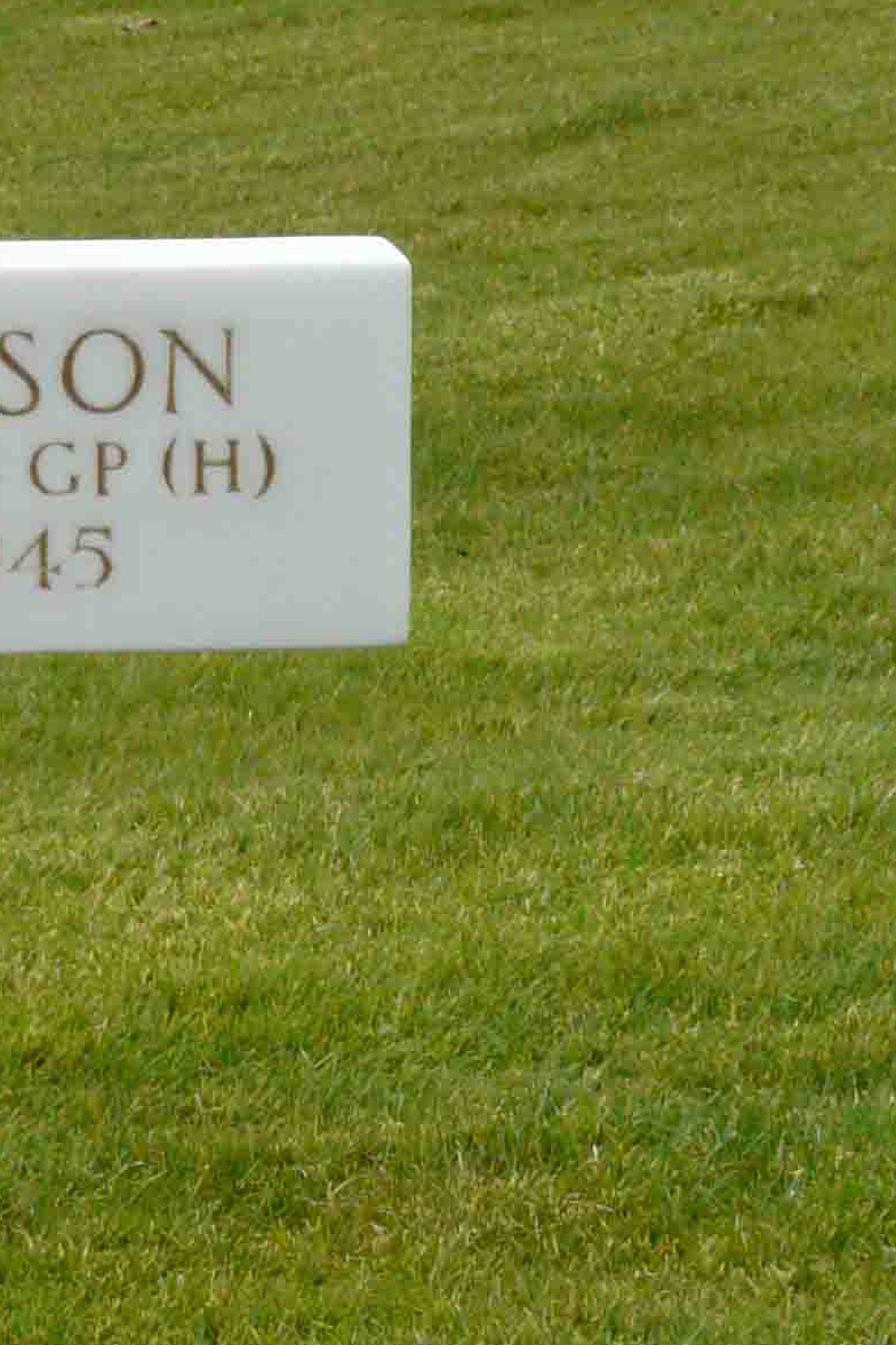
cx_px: -455
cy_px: 1106
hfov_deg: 5.3
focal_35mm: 257
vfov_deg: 8.0
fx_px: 9594
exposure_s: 1/250
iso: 100
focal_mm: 14.7
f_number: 5.6
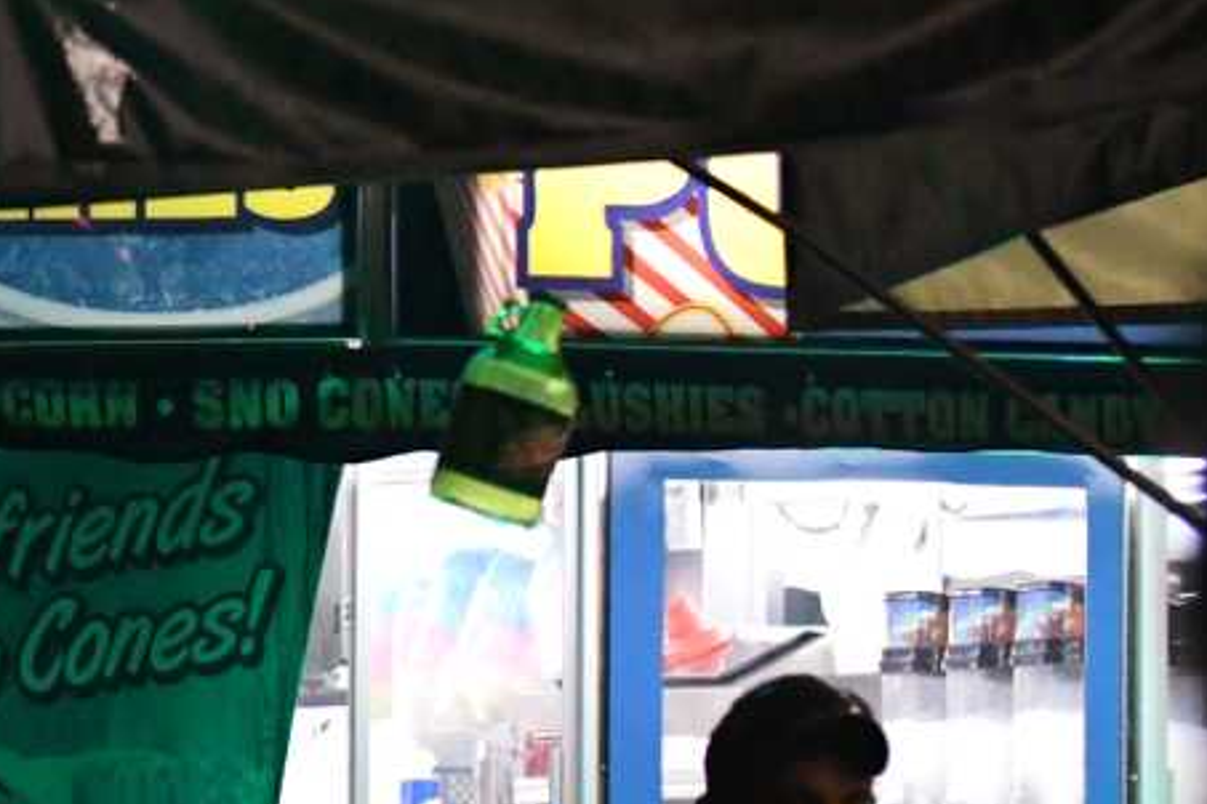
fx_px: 15924
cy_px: 257
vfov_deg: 2.9
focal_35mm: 475
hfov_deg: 4.3
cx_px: -397
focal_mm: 70
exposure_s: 1/1250
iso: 4000
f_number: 2.8
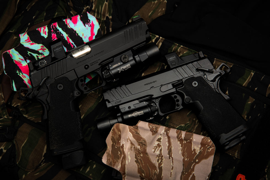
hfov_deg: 28.8
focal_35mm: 70
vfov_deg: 19.4
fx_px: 525
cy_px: 90
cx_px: 135
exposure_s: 1/100
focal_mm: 70
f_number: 14
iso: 500
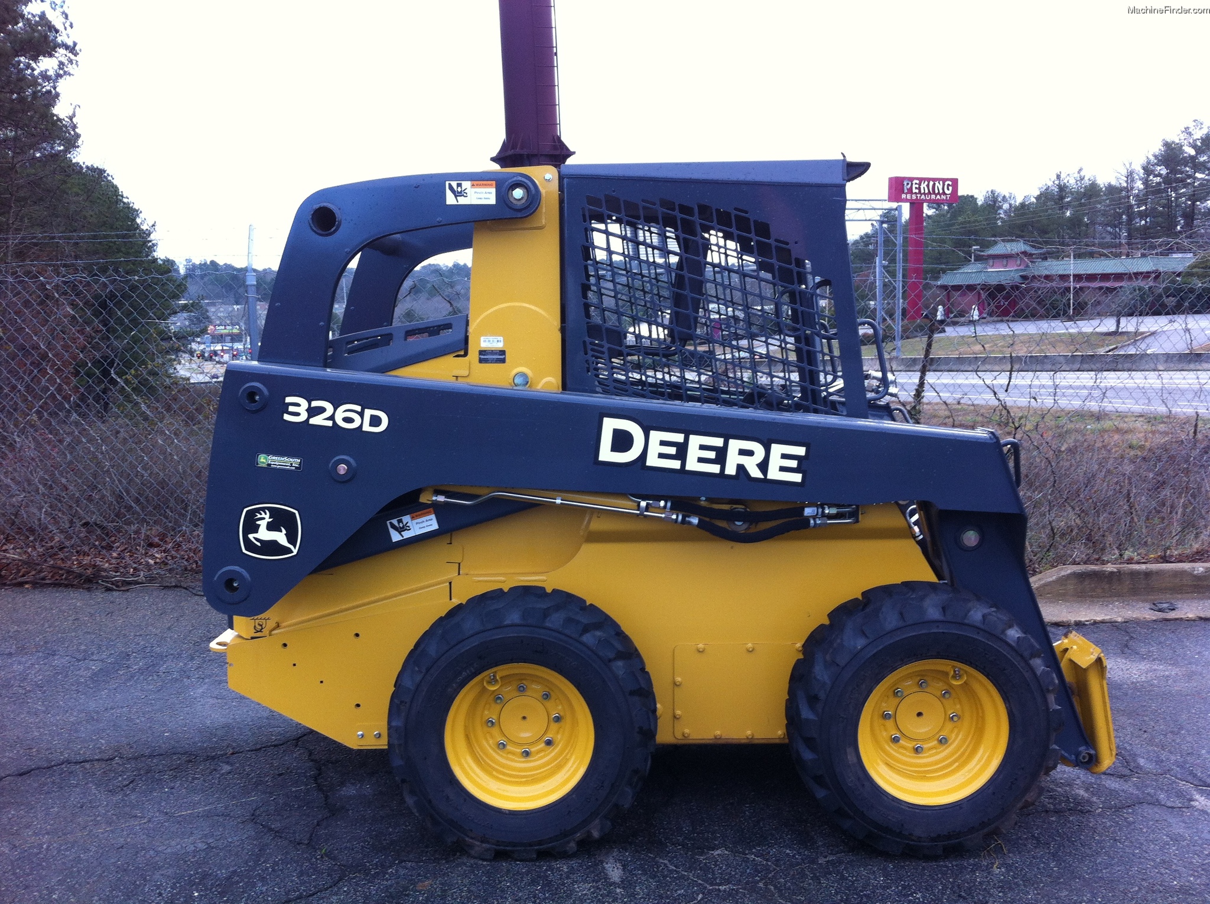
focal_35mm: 35
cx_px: 605
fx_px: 1222
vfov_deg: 40.6
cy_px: 452
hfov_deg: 52.7
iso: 80
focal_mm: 3.85
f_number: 2.8
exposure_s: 1/134
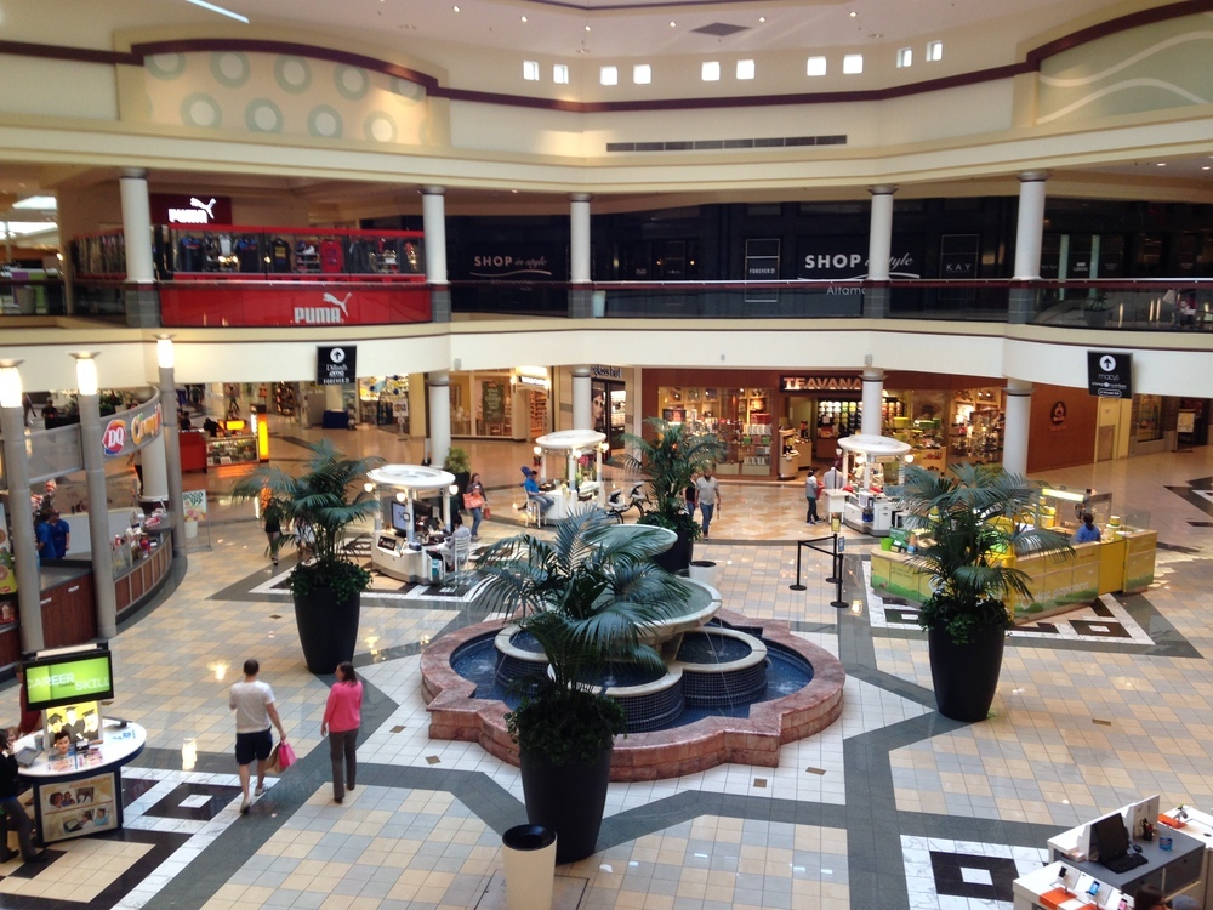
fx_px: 1156
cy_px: 455
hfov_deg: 55.4
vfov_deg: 42.9
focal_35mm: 33
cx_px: 606
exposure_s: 1/24
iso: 50
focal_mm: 4.12
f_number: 2.4
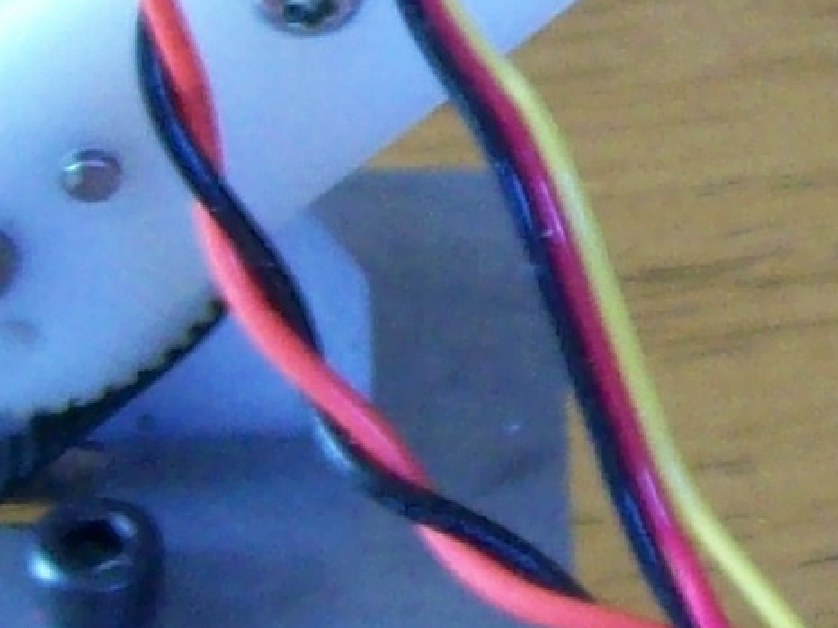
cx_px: 676
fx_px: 5323
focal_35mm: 220
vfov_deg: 6.7
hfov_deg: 9.0
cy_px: -70
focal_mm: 6
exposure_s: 1/16.6
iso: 160
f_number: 2.7
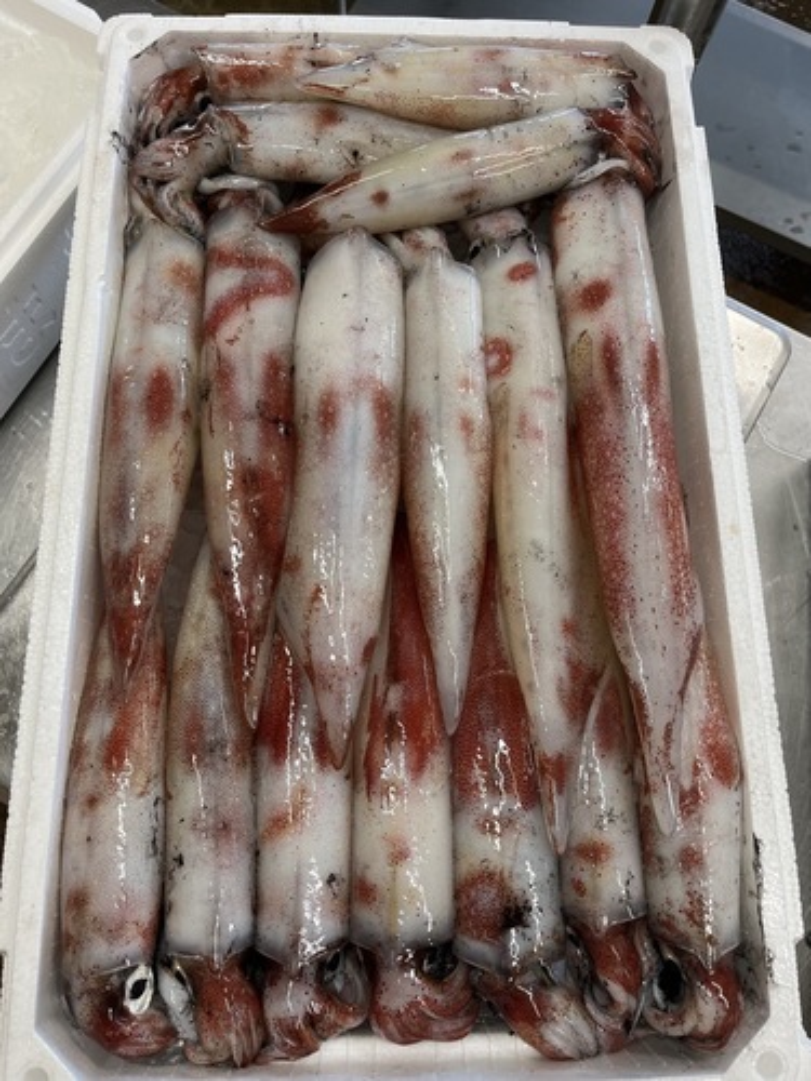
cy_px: 540
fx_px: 812
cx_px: 406
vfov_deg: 67.3
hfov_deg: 53.1
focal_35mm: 26
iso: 64
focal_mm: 5.1
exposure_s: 1/60
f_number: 1.6
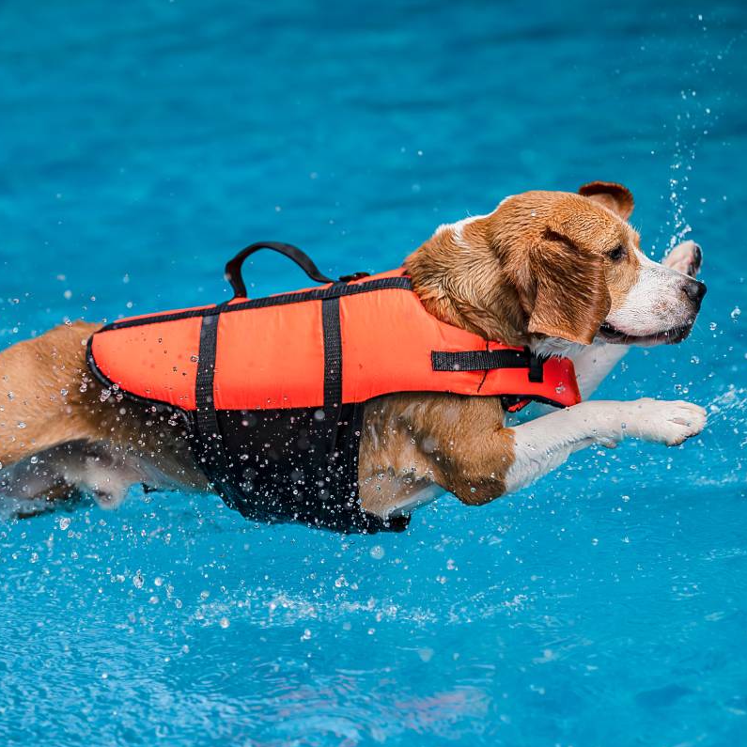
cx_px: 388
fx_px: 3760
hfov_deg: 11.3
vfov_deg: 11.3
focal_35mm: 154
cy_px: 375
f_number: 2.8
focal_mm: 120
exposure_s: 1/1250
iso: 250
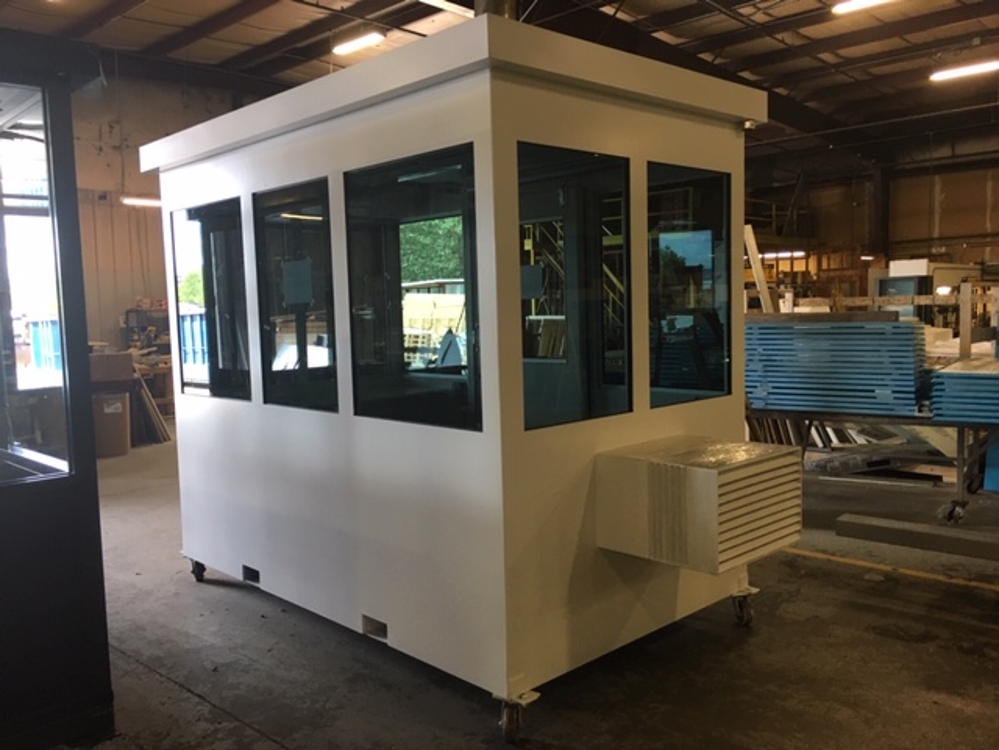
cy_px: 375
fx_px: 837
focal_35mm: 29
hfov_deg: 61.7
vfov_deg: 48.2
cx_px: 500
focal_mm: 4.15
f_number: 2.2
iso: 40
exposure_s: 1/30
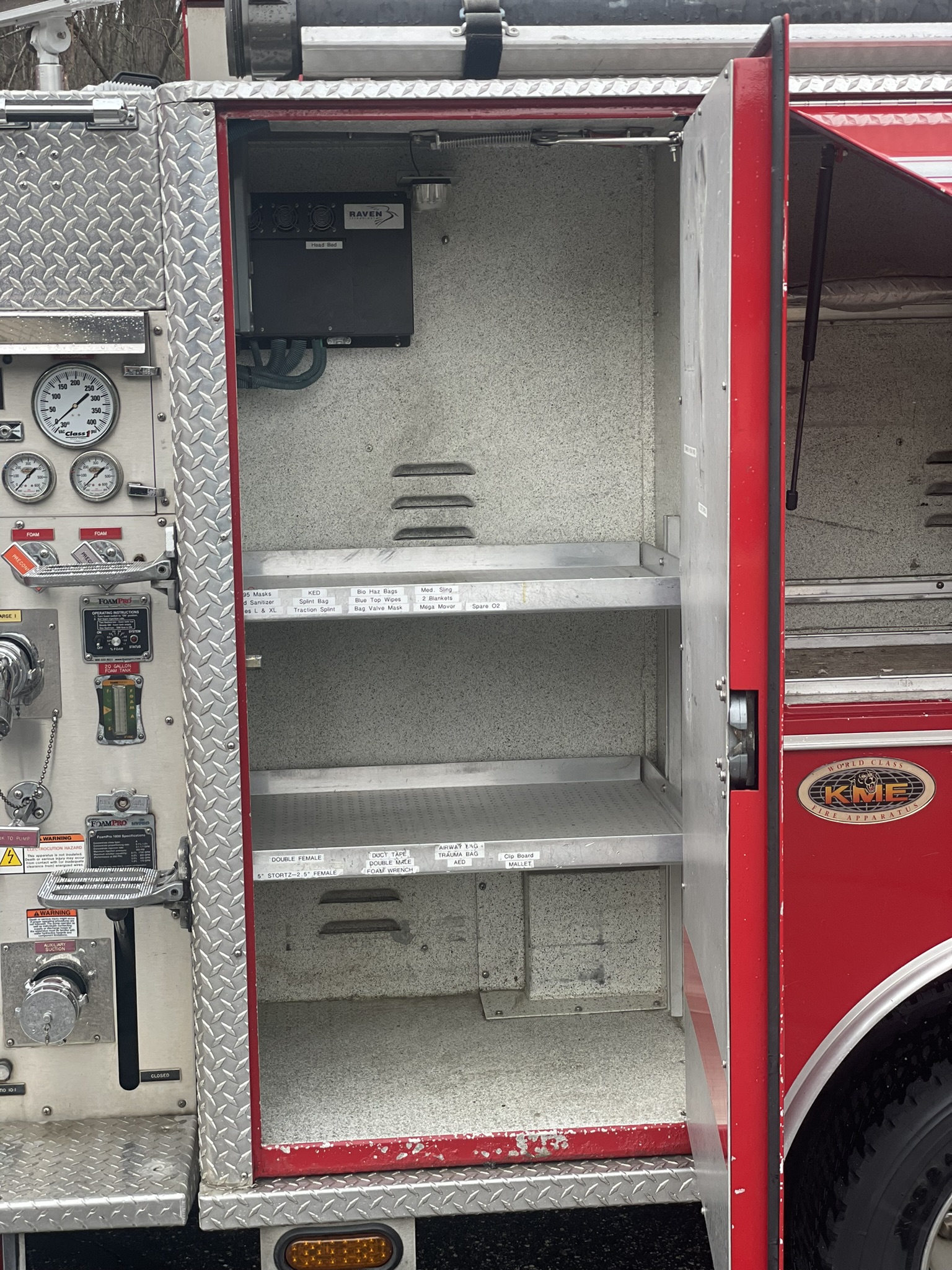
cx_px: 476
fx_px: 1907
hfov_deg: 28.0
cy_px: 635
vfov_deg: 36.8
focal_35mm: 52
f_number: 2
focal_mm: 6
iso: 64
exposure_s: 1/122
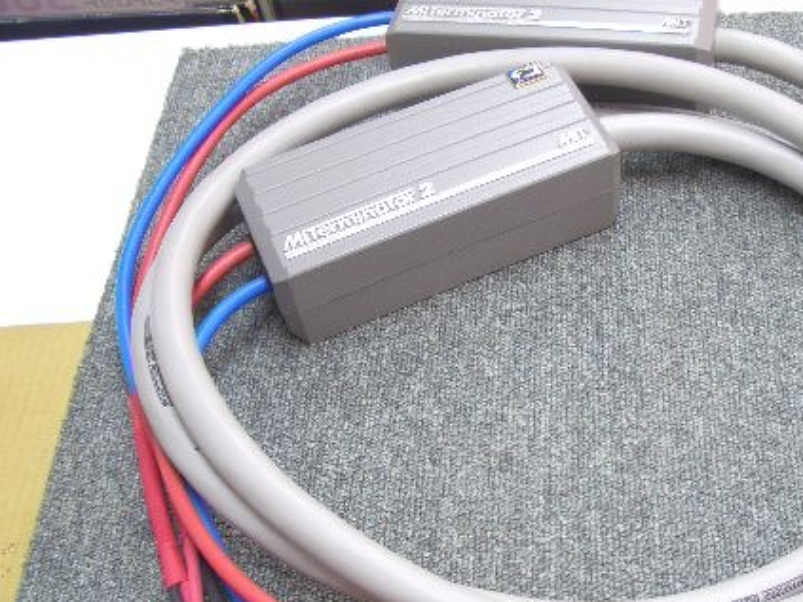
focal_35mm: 53
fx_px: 1229
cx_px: 600
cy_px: 395
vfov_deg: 27.4
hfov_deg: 35.4
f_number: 2.6
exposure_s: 1/15
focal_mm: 5.8
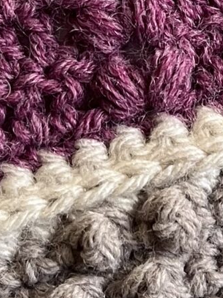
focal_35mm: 150
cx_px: 254
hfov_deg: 9.8
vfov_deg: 12.7
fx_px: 1288
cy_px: -113
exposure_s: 1/84
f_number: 1.6
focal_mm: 5.1
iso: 125
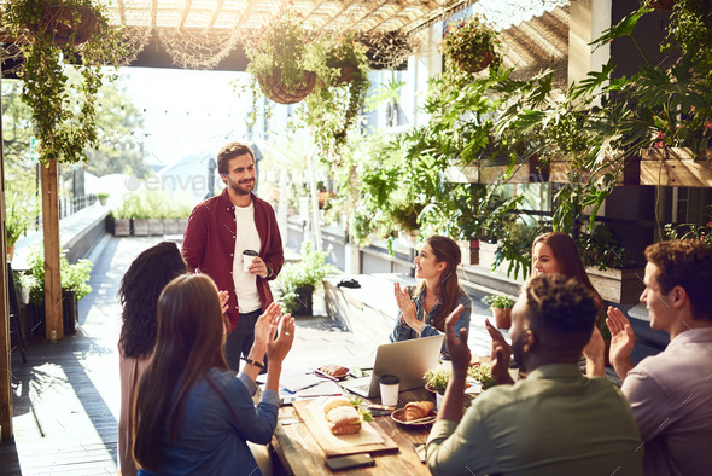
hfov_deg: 54.4
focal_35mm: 35
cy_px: 238
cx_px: 356
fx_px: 693
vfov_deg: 37.9
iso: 200
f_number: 1.8
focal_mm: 35
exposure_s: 1/1250
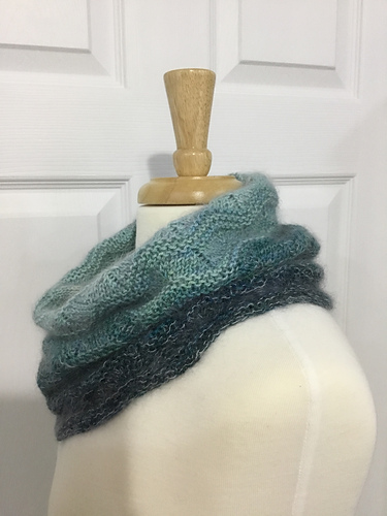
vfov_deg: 58.4
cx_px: 194
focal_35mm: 31
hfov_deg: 45.4
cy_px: 258
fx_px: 462
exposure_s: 1/30
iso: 160
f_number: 2.4
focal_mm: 3.3
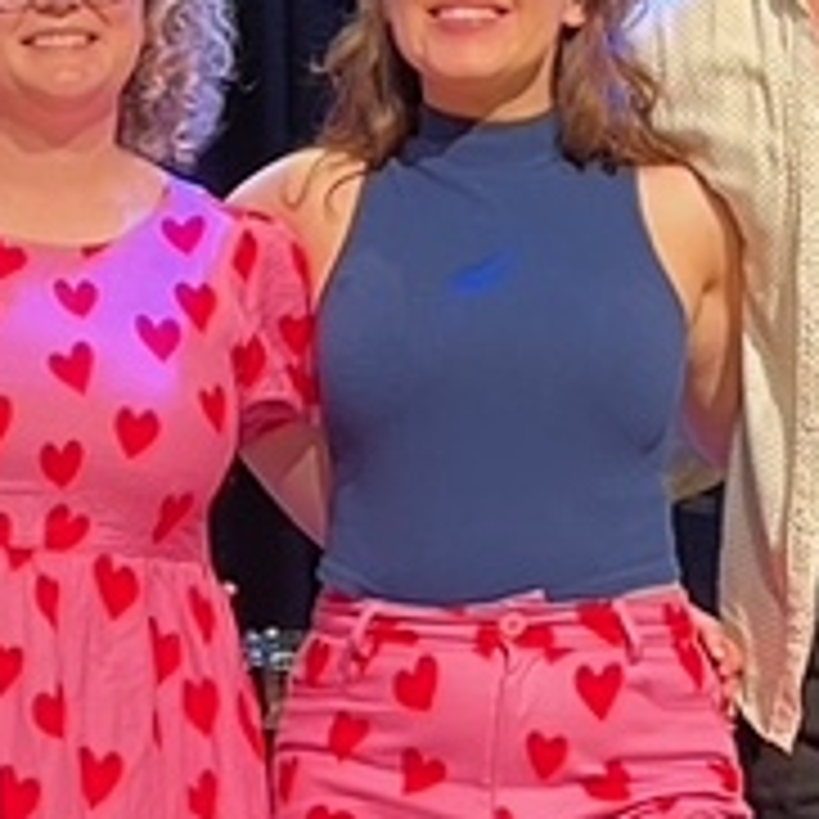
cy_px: 450
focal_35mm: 162
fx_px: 4336
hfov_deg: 10.7
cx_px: -22
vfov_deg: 10.8
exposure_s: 1/67
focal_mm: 5.1
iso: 125
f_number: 1.6
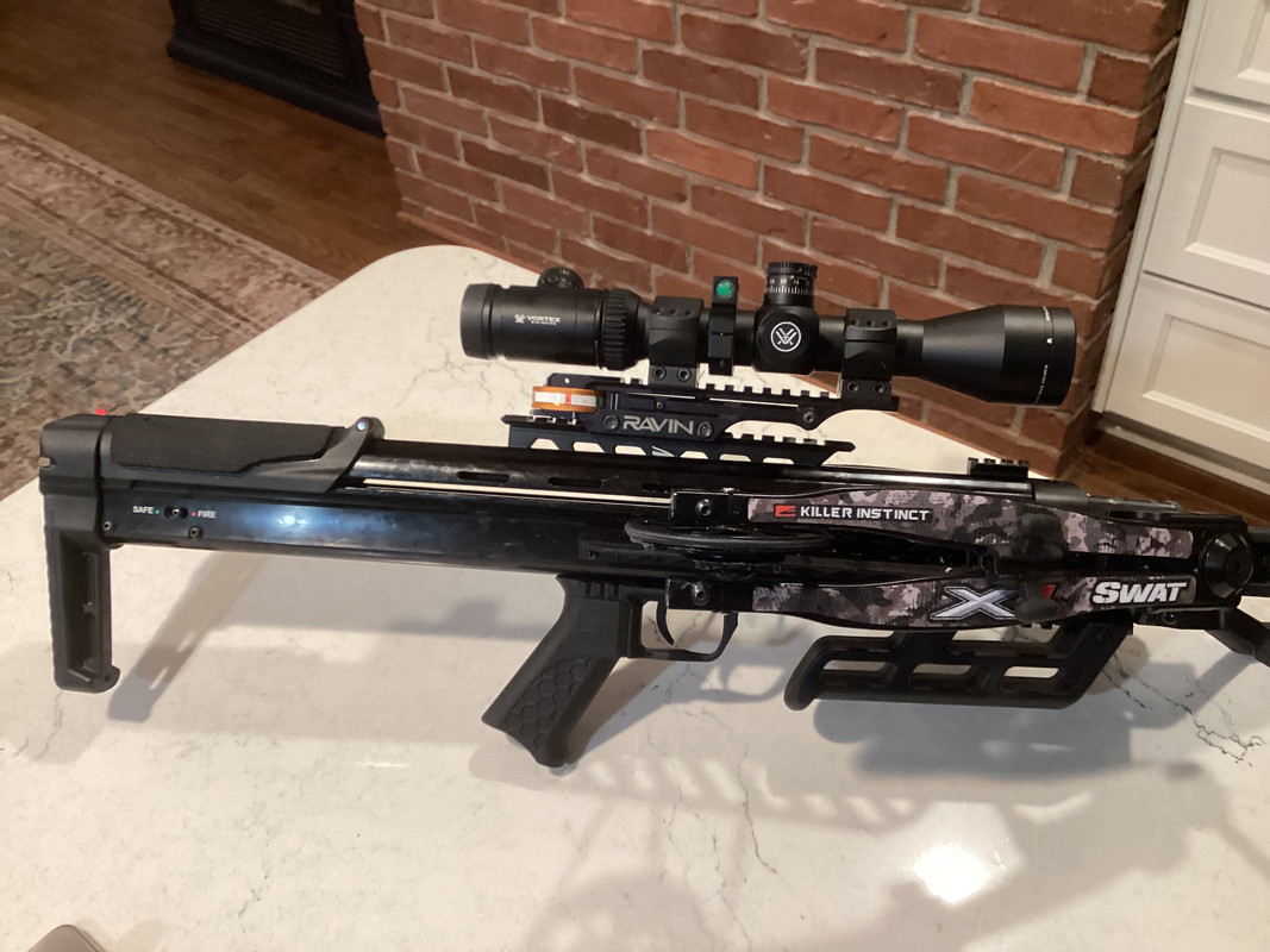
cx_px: 635
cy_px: 476
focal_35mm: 31
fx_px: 1137
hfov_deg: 58.4
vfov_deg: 45.4
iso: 250
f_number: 2.4
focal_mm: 3.3
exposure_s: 1/60
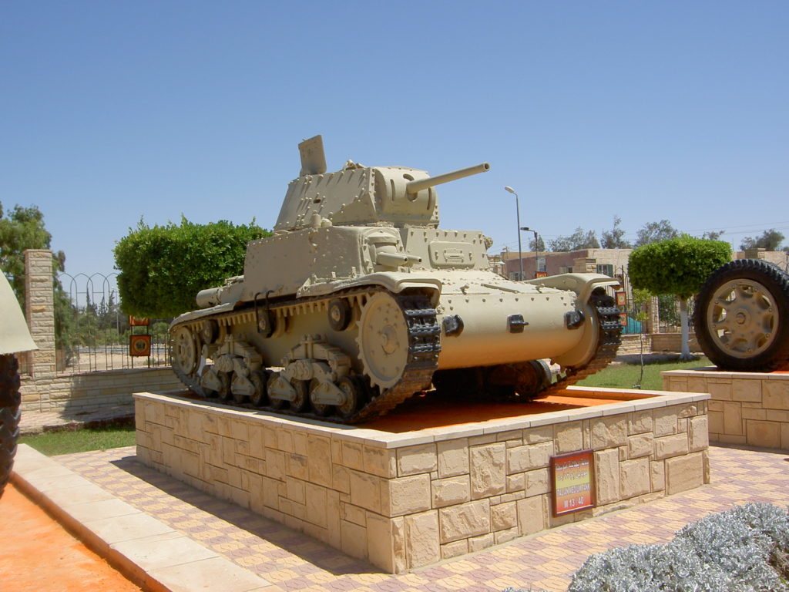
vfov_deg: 41.8
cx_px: 394
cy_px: 296
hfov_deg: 54.0
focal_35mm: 34
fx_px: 775
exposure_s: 1/500
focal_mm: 5.6
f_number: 4.7
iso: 50
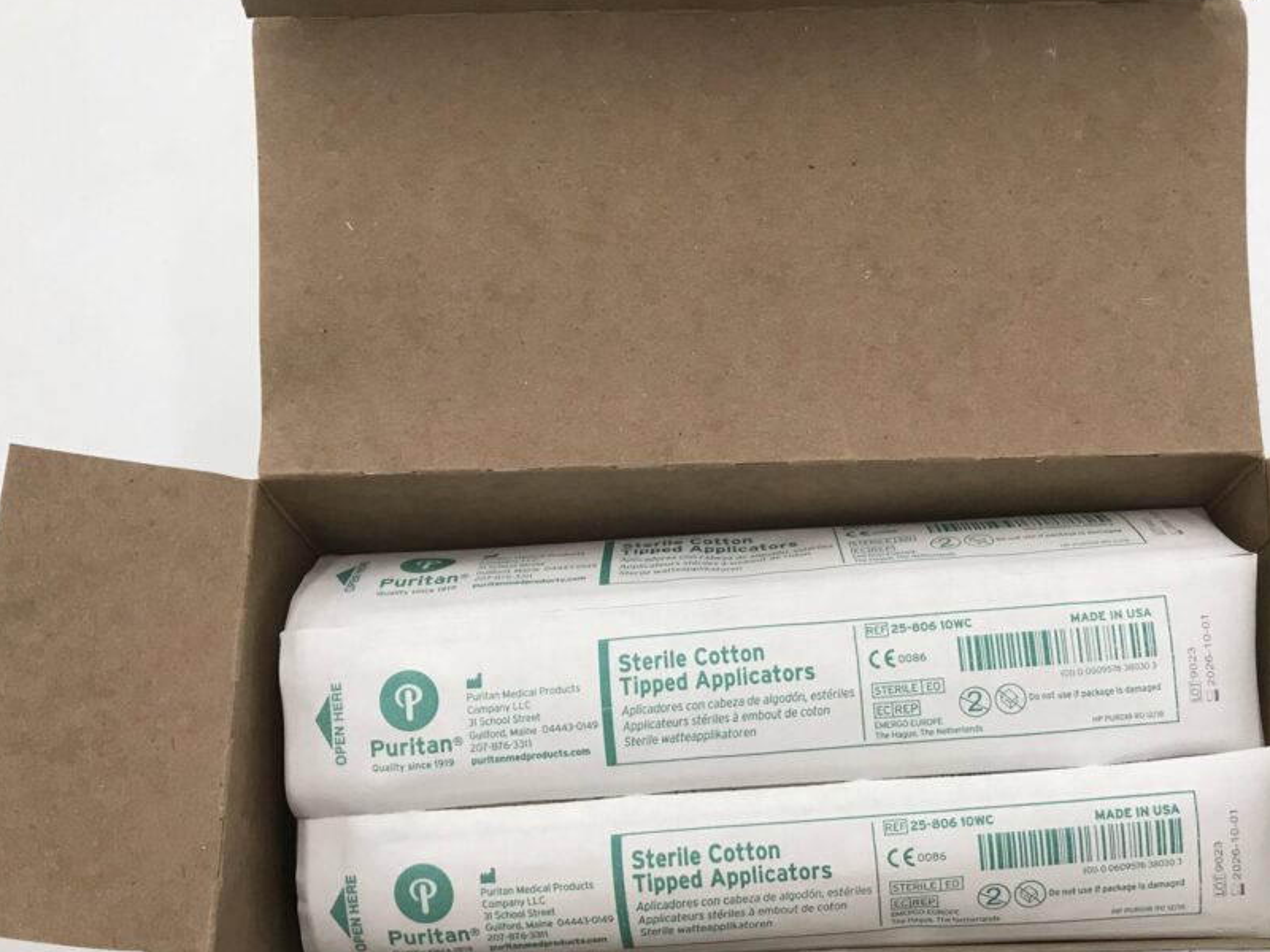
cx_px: 737
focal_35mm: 35
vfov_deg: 40.7
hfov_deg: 52.4
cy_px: 482
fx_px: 1284
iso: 25
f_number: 1.8
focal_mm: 3.99
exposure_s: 1/30
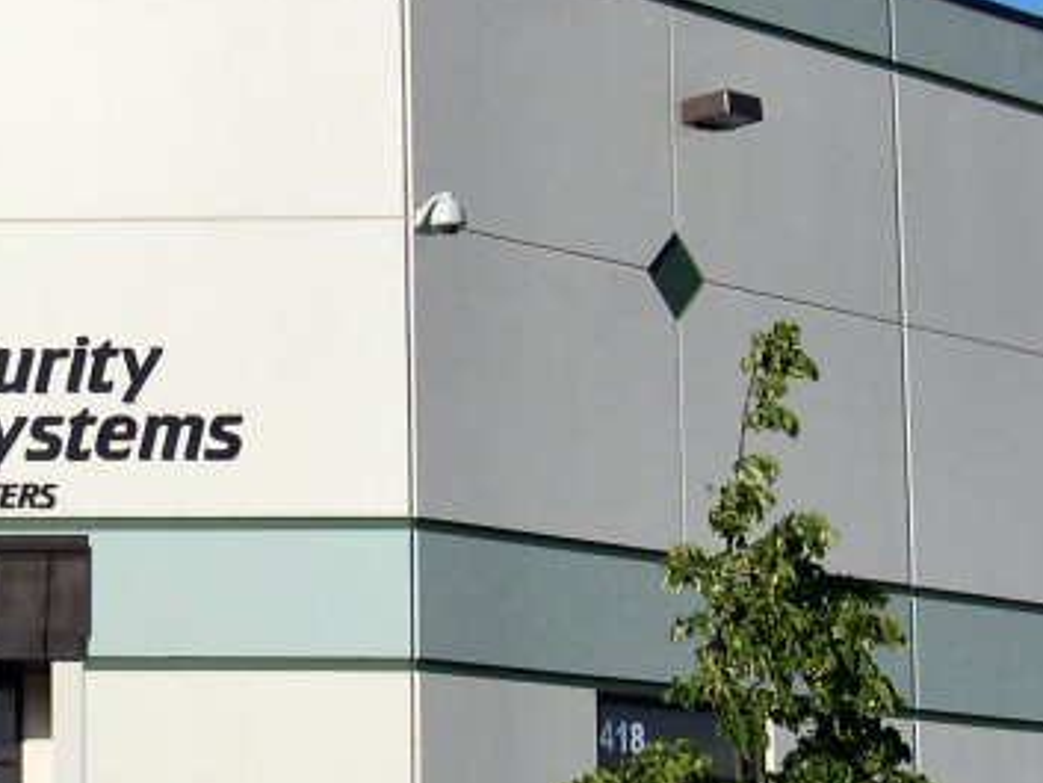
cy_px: 420
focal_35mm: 121
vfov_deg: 12.3
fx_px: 3647
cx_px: -191
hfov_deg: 15.7
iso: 100
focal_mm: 10.1
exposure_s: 1/376
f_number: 8.4
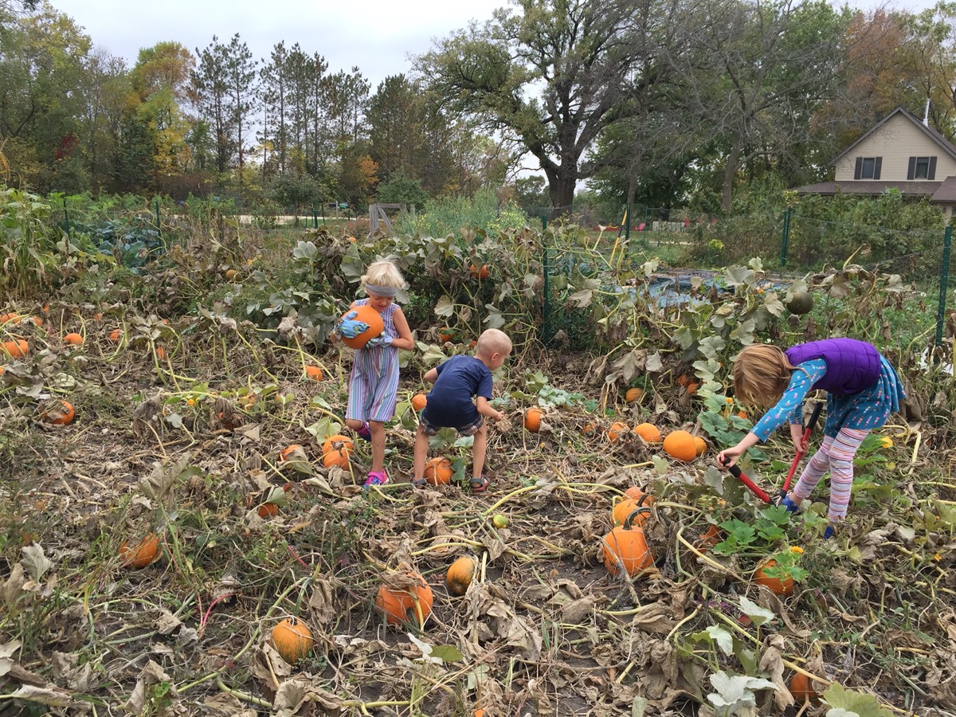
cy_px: 358
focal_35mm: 29
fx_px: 801
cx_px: 478
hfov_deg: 61.7
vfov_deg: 48.2
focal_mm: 4.15
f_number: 2.2
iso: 32
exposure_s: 1/434
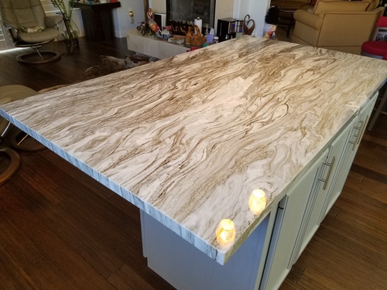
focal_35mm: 26
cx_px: 194
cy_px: 145
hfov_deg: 67.3
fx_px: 291
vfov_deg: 53.1
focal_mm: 4.2
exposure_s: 1/40
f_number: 1.7
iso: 160
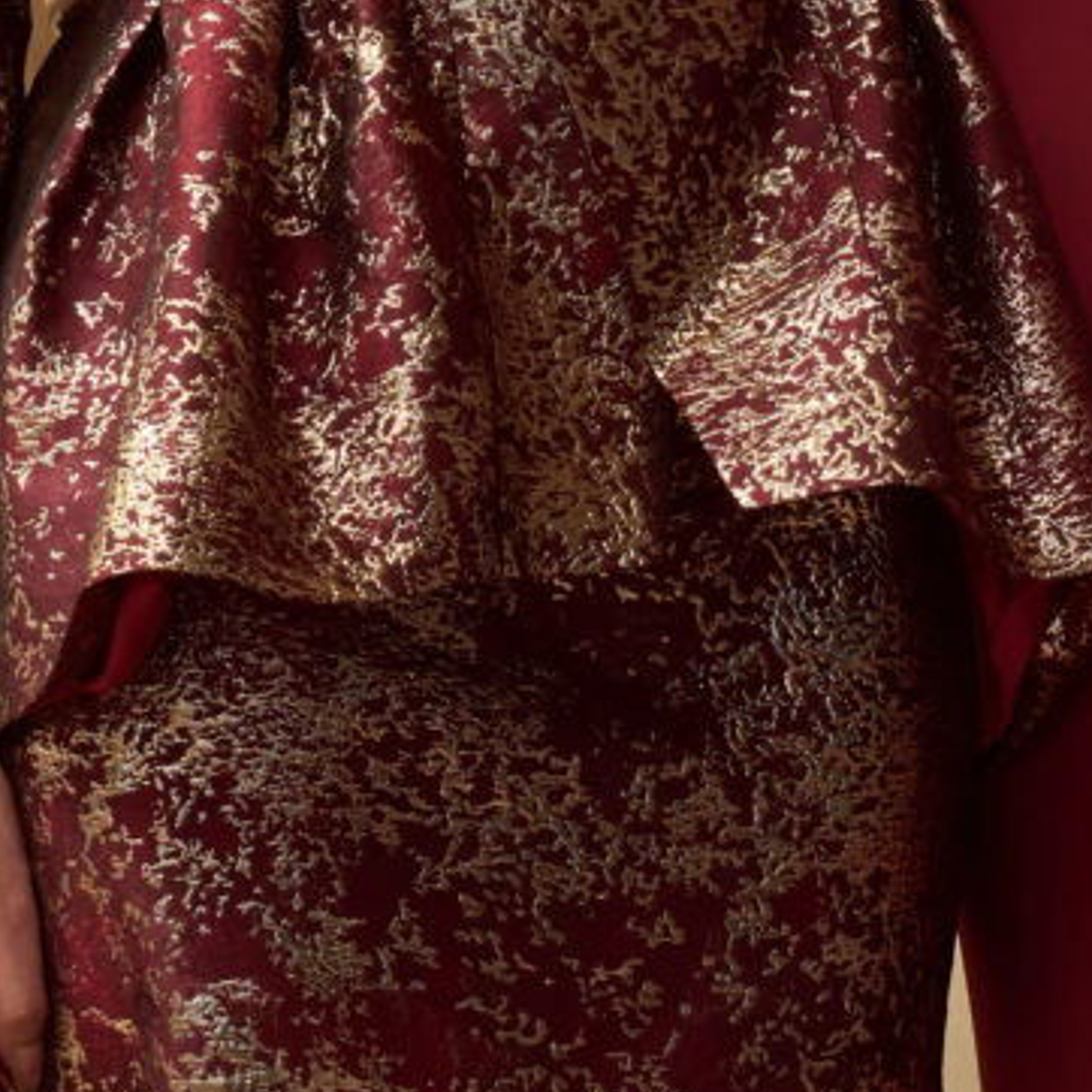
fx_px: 11706
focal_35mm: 328
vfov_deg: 5.3
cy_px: 48
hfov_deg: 5.3
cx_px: 772
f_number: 5
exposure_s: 1/60
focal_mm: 61
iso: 800
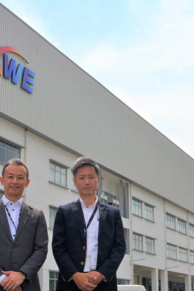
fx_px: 645
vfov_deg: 25.4
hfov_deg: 17.1
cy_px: 145
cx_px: 100
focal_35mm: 80
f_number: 14
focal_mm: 35
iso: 200
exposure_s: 1/250
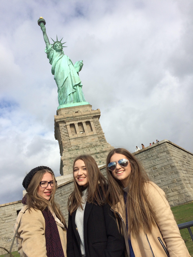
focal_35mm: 29
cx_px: 96
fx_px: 216
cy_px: 128
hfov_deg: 48.2
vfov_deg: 61.7
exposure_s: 1/2564
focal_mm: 4.15
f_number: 2.2
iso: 32
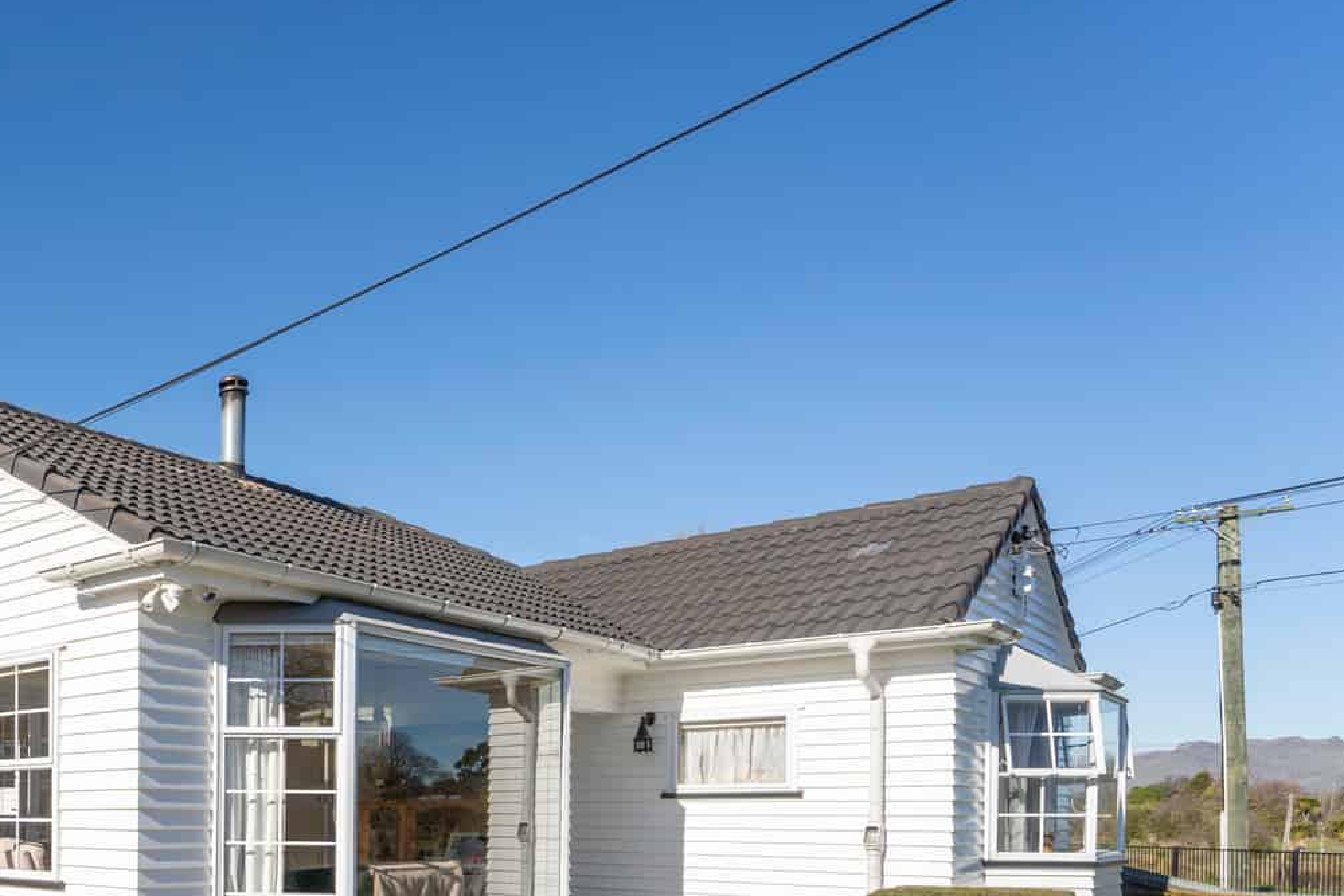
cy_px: 803
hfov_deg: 52.0
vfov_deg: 41.1
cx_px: 42
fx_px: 1098
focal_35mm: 29
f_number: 8
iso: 100
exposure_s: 1/250
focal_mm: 14.7
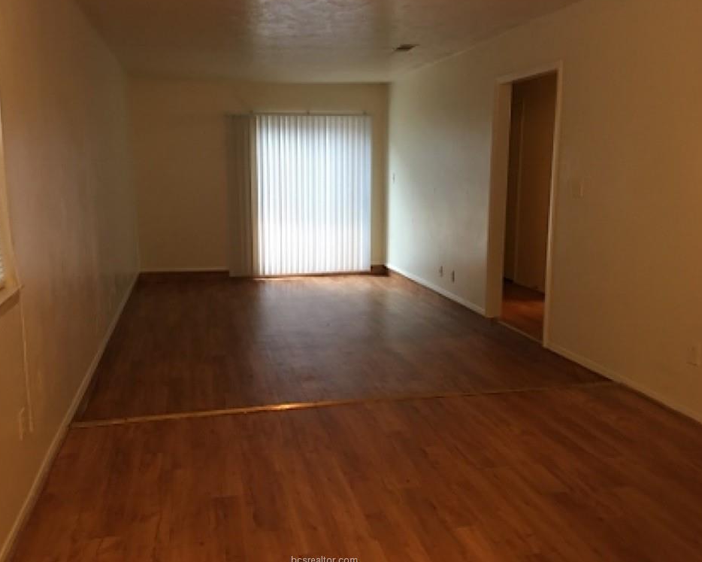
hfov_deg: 57.1
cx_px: 325
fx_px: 644
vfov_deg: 47.1
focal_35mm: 31
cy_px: 278
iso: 80
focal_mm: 4.15
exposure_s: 1/10
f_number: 2.2
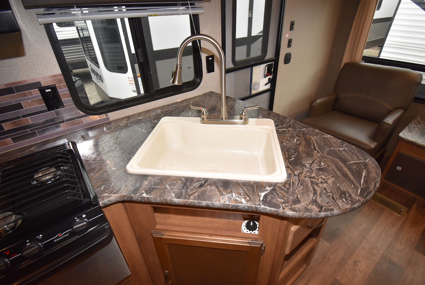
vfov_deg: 69.8
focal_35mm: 17
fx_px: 204
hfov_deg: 92.4
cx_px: 212
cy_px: 142
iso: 800
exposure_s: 1/80
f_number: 4.8
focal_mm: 11.5
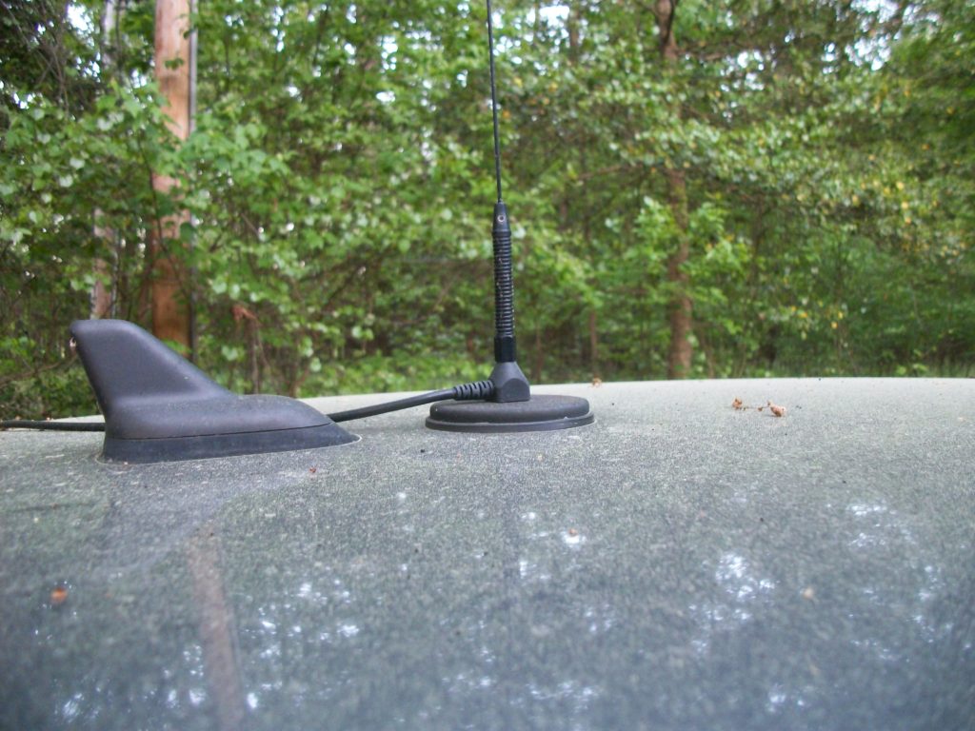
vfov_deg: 44.2
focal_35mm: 32
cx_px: 488
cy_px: 366
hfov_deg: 56.8
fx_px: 901
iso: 250
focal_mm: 5.7
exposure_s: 1/8
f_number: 2.9
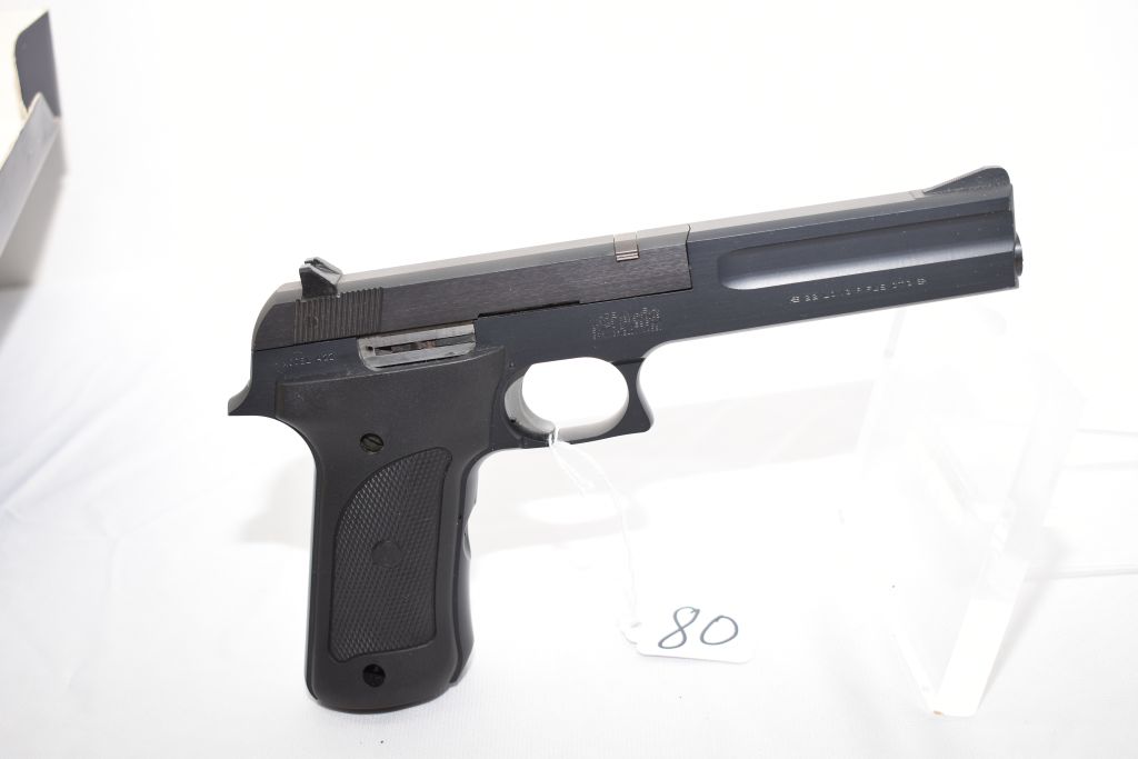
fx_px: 1517
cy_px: 380
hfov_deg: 41.1
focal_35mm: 48
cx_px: 569
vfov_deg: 28.1
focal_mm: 32
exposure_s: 1/200
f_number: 5
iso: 160
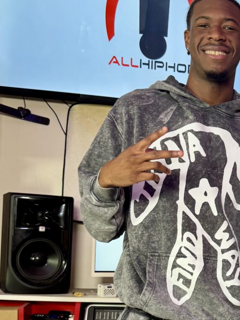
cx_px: 280
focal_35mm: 65
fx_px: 601
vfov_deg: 29.3
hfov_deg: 21.2
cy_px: 247
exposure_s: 1/60
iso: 125
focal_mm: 6.76
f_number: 1.78
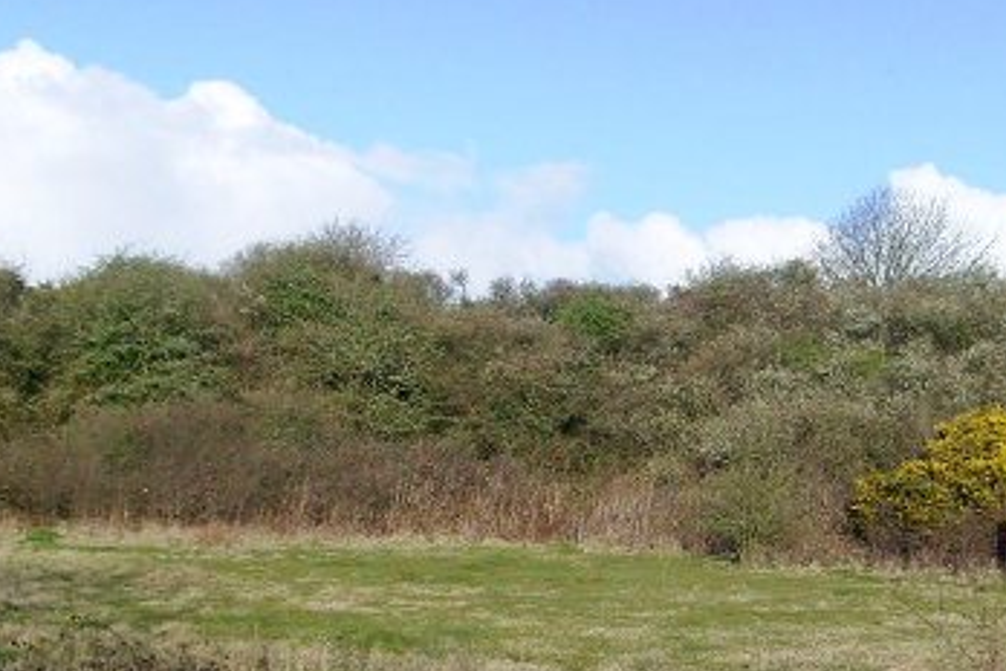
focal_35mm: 67
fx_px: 1872
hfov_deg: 30.0
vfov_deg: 20.2
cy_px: 463
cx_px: 587
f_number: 7.1
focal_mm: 5.8
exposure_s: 1/250
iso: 80
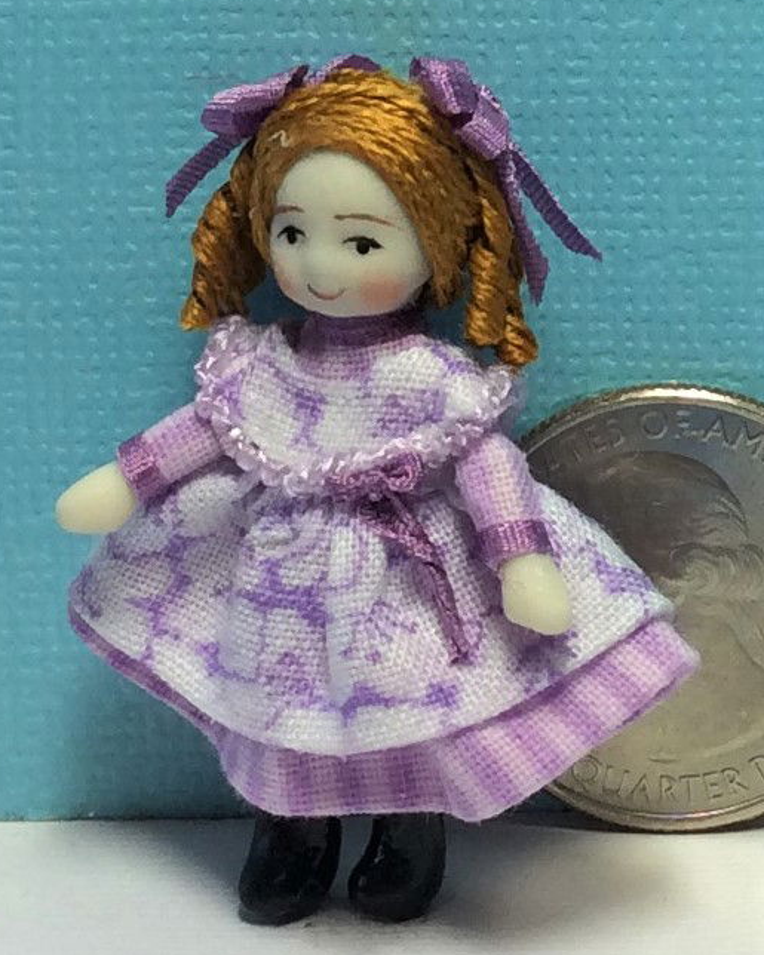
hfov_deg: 33.4
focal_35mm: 45
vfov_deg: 41.1
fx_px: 1272
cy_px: 503
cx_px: 373
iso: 32
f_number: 2.4
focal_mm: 3.3
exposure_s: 1/120
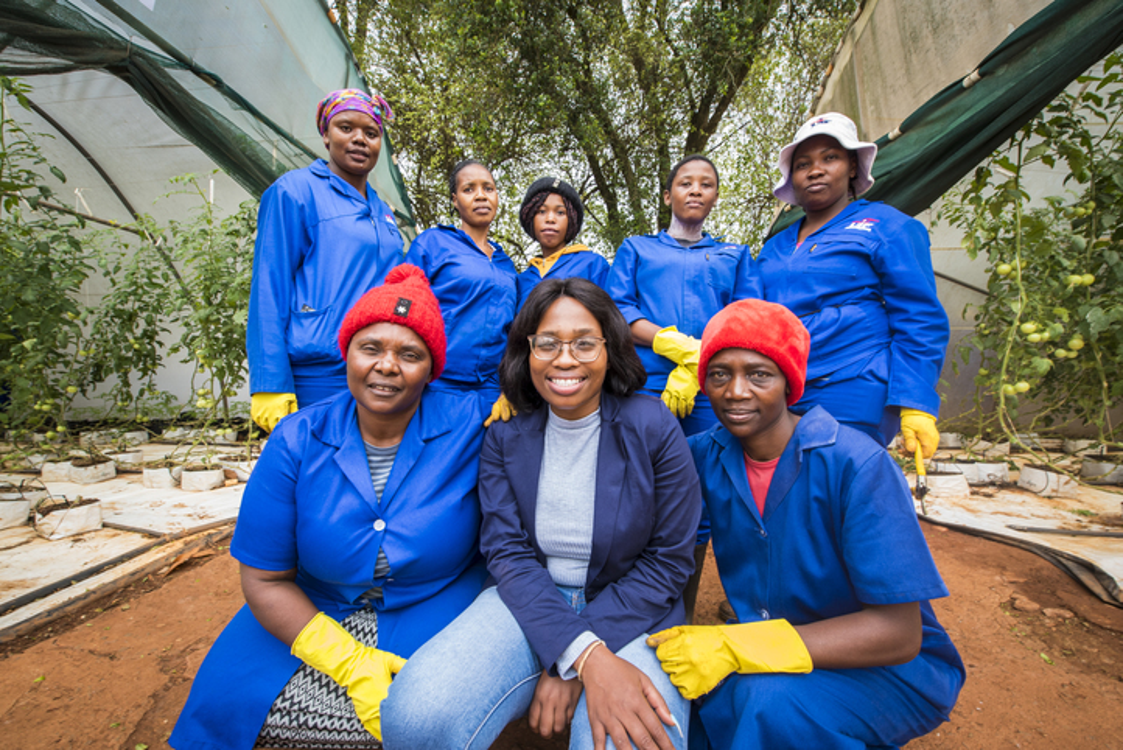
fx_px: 437
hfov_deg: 104.2
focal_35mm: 14
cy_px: 375
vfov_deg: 81.3
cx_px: 562
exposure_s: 1/80
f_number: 9
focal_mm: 14
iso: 400
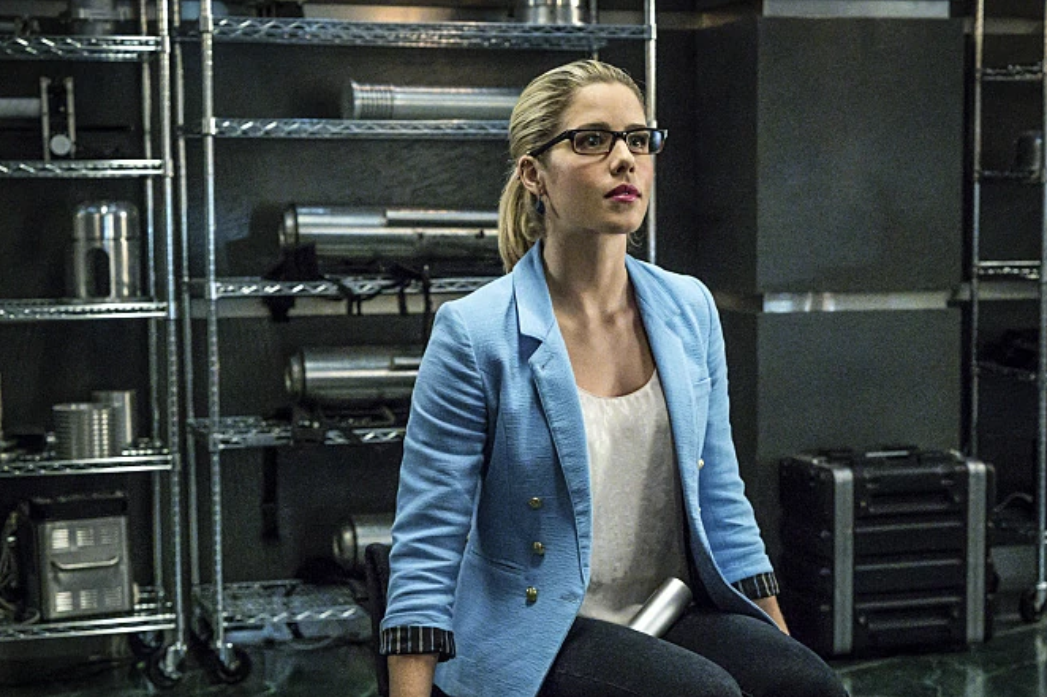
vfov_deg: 18.2
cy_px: 420
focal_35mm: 75
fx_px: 2181
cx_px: 615
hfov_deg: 27.0
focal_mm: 62
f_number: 6.3
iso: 16000
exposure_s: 1/125
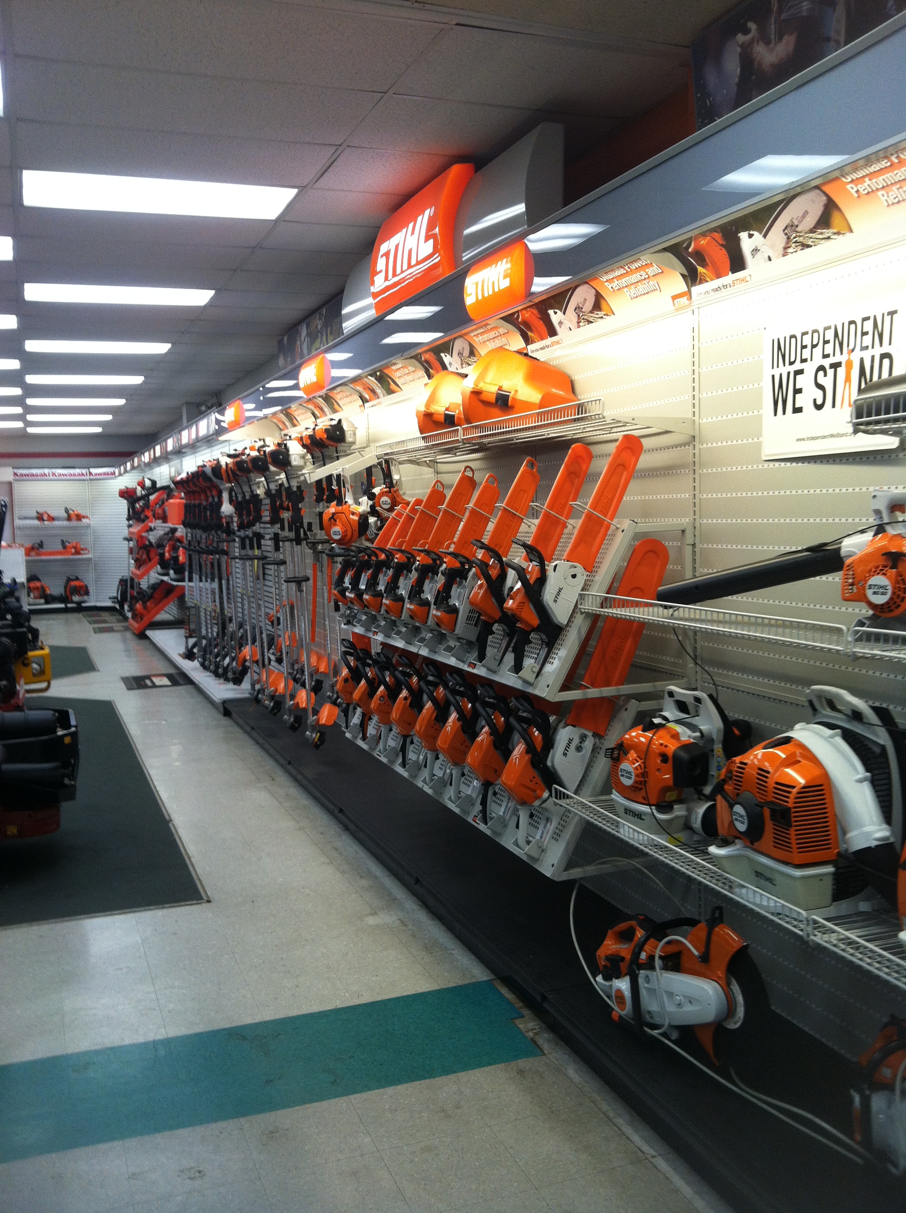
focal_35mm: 35
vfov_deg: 52.7
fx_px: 1225
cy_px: 606
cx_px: 453
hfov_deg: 40.6
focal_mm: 3.85
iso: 80
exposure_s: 1/24
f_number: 2.8
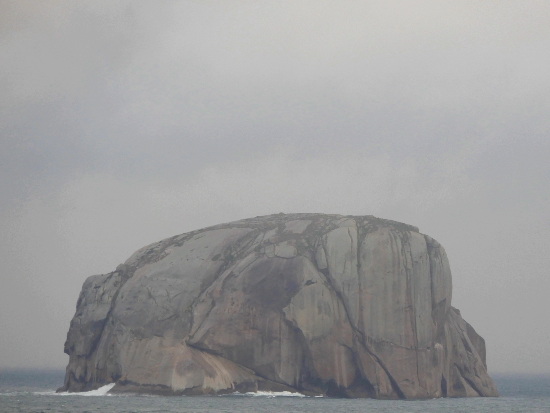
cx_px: 335
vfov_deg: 3.0
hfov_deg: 3.9
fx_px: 7993
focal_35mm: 503
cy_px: 254
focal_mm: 71.4
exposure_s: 1/125
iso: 140
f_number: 6.3
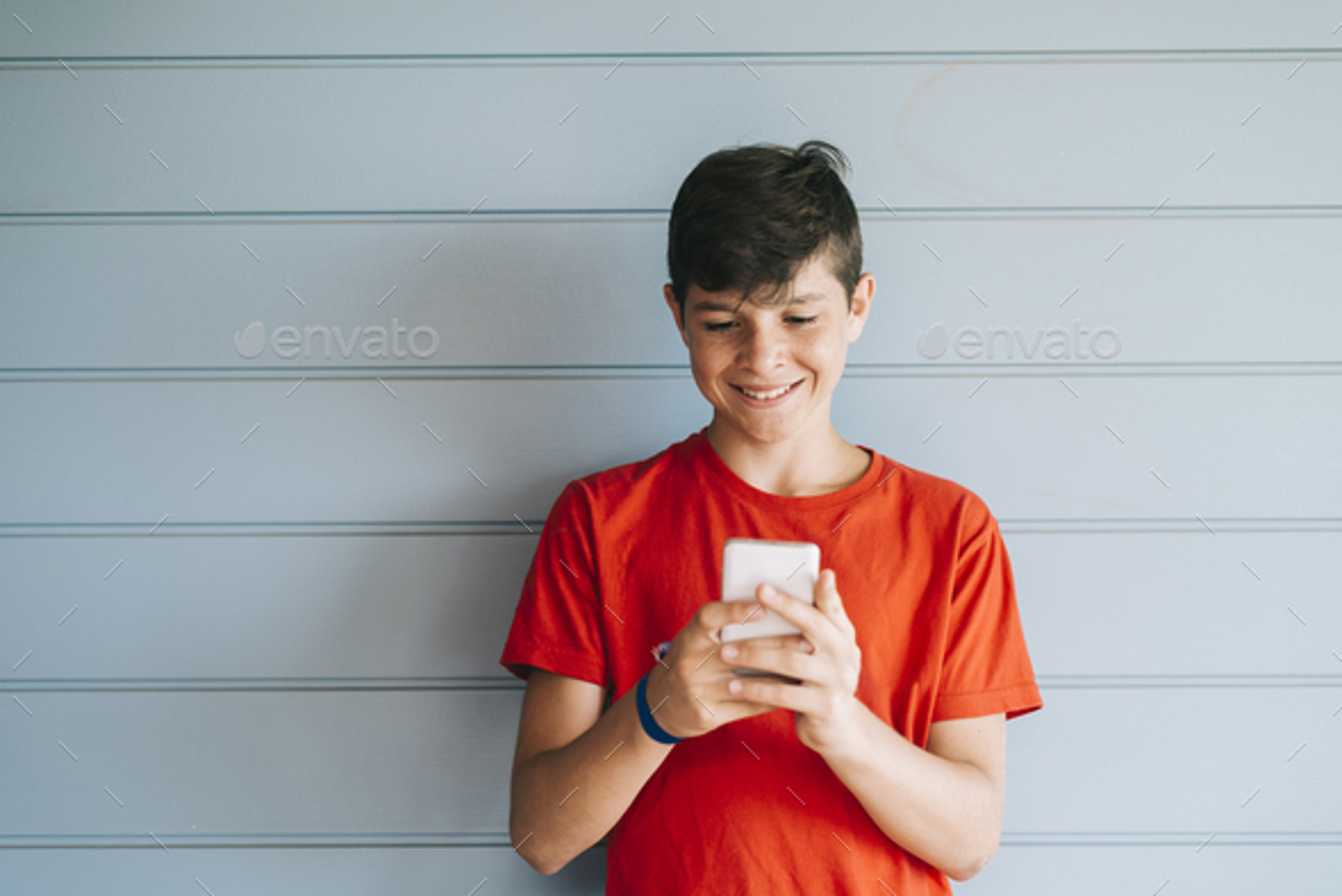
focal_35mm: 50
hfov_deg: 39.6
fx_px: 1865
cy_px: 448
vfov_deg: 27.0
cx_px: 671
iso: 100
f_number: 3.2
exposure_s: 1/80
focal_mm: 50
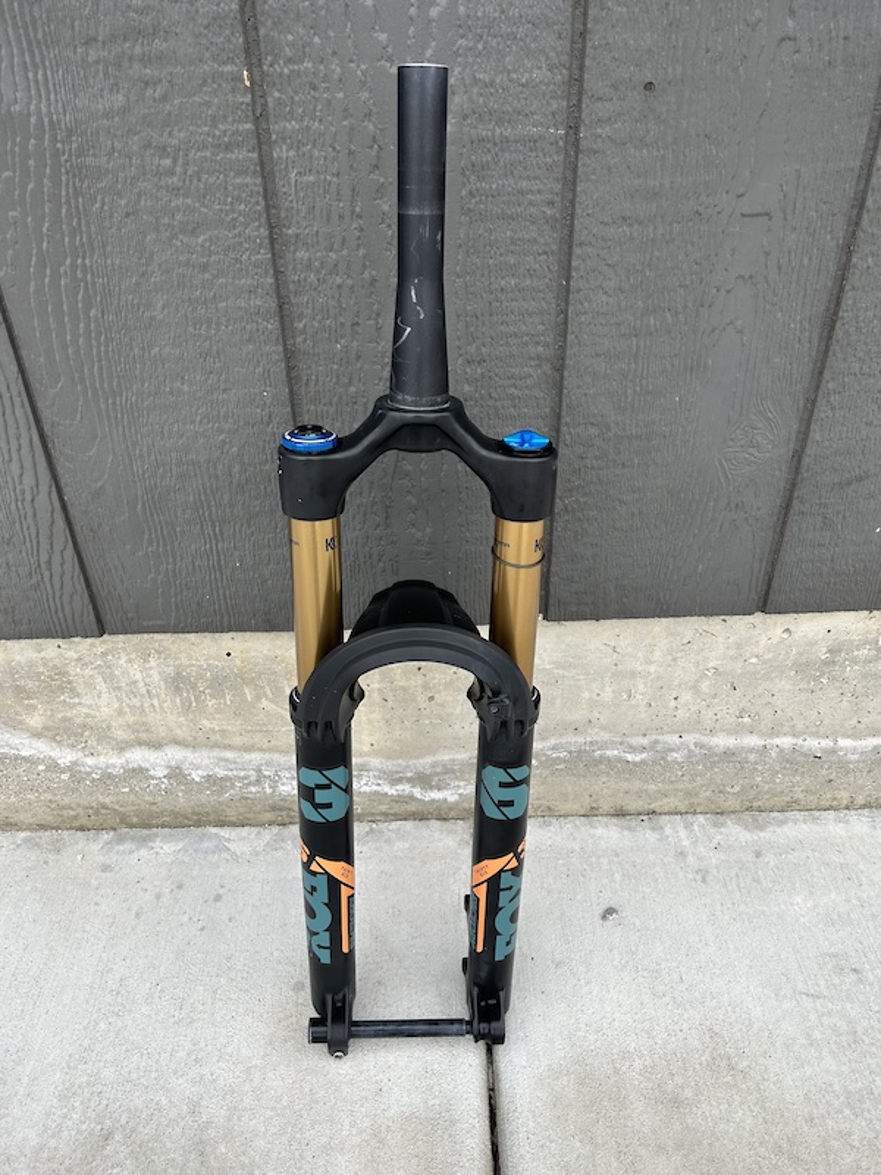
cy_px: 588
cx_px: 440
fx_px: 882
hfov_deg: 53.1
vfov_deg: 67.3
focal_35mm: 26
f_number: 1.5
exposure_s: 1/280
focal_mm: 5.7
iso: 40
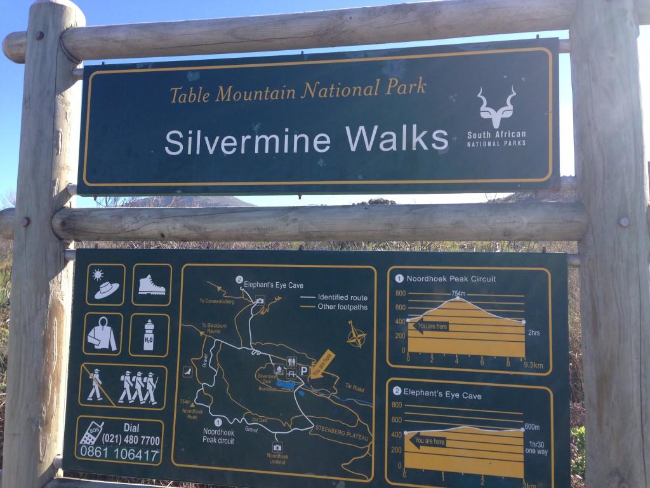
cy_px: 244
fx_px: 620
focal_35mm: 33
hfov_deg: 55.4
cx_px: 325
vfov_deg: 42.9
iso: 50
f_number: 2.4
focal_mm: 4.12
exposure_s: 1/570
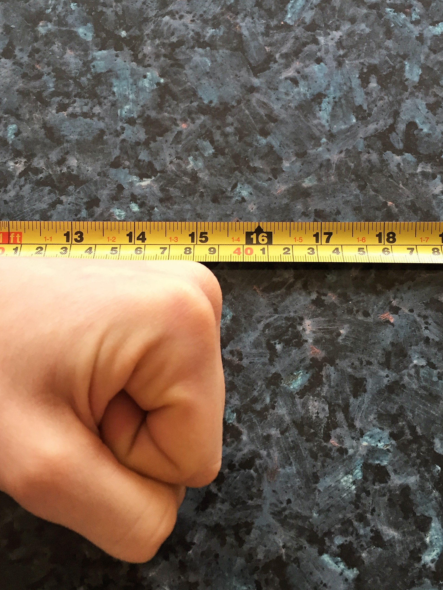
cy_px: 256
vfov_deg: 55.2
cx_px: 227
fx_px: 563
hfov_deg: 42.9
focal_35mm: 33
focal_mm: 4.15
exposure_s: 1/33
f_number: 2.2
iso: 50
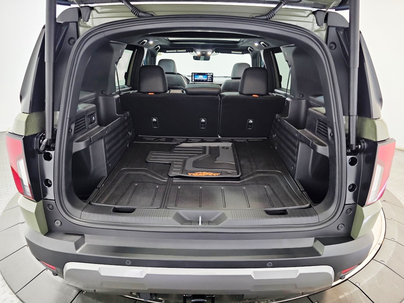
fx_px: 268
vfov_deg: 58.9
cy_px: 152
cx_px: 202
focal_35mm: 23
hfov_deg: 73.9
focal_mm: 6.3
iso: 1250
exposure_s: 1/24
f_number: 1.7
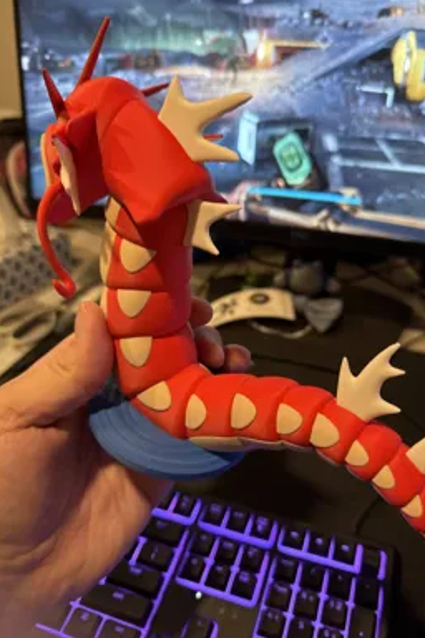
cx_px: 241
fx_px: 460
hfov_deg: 49.4
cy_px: 319
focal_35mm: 26
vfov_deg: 69.4
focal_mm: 6.76
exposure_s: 1/57
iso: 400
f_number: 1.78
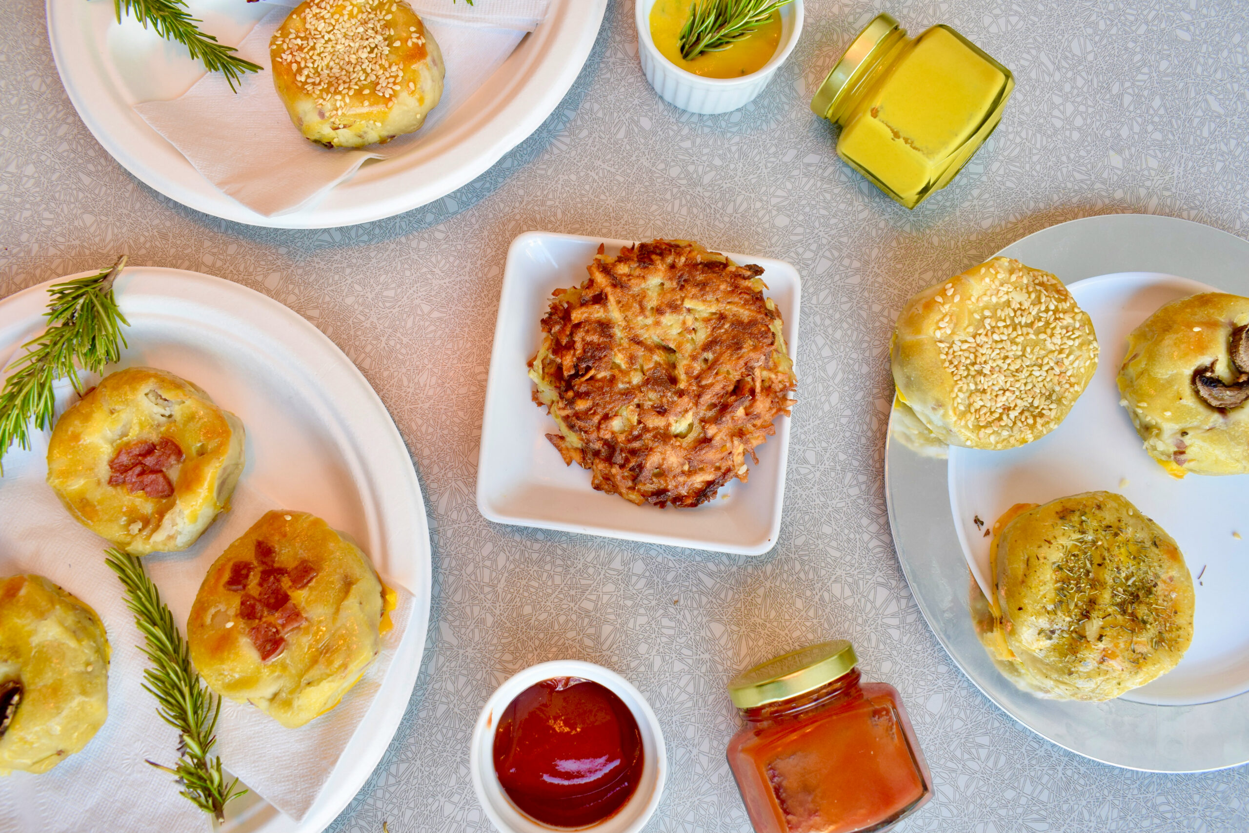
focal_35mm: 27
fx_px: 937
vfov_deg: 47.9
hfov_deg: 67.4
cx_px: 624
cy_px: 416
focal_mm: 18
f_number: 7.1
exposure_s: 1/50
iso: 400
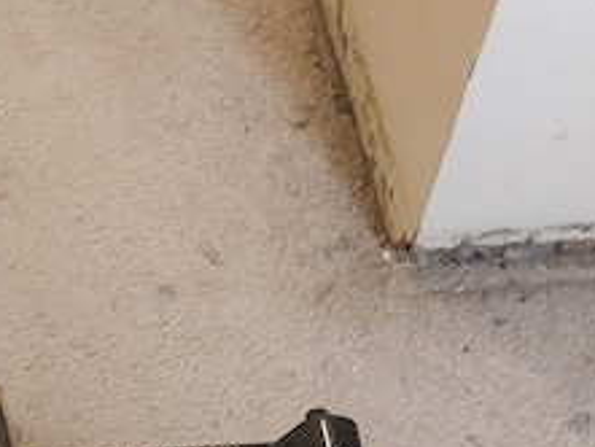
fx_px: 1617
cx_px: -250
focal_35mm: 94
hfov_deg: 18.8
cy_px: 582
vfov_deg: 15.0
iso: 550
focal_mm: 4.36
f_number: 1.8
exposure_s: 1/40
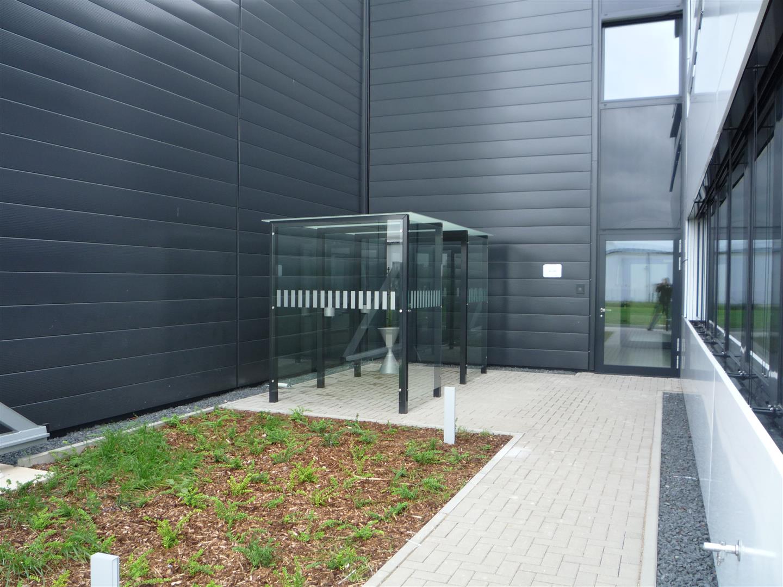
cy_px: 294
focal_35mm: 30
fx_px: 679
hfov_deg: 60.0
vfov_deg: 46.8
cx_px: 392
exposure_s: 1/40
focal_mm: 5.2
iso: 100
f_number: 3.3
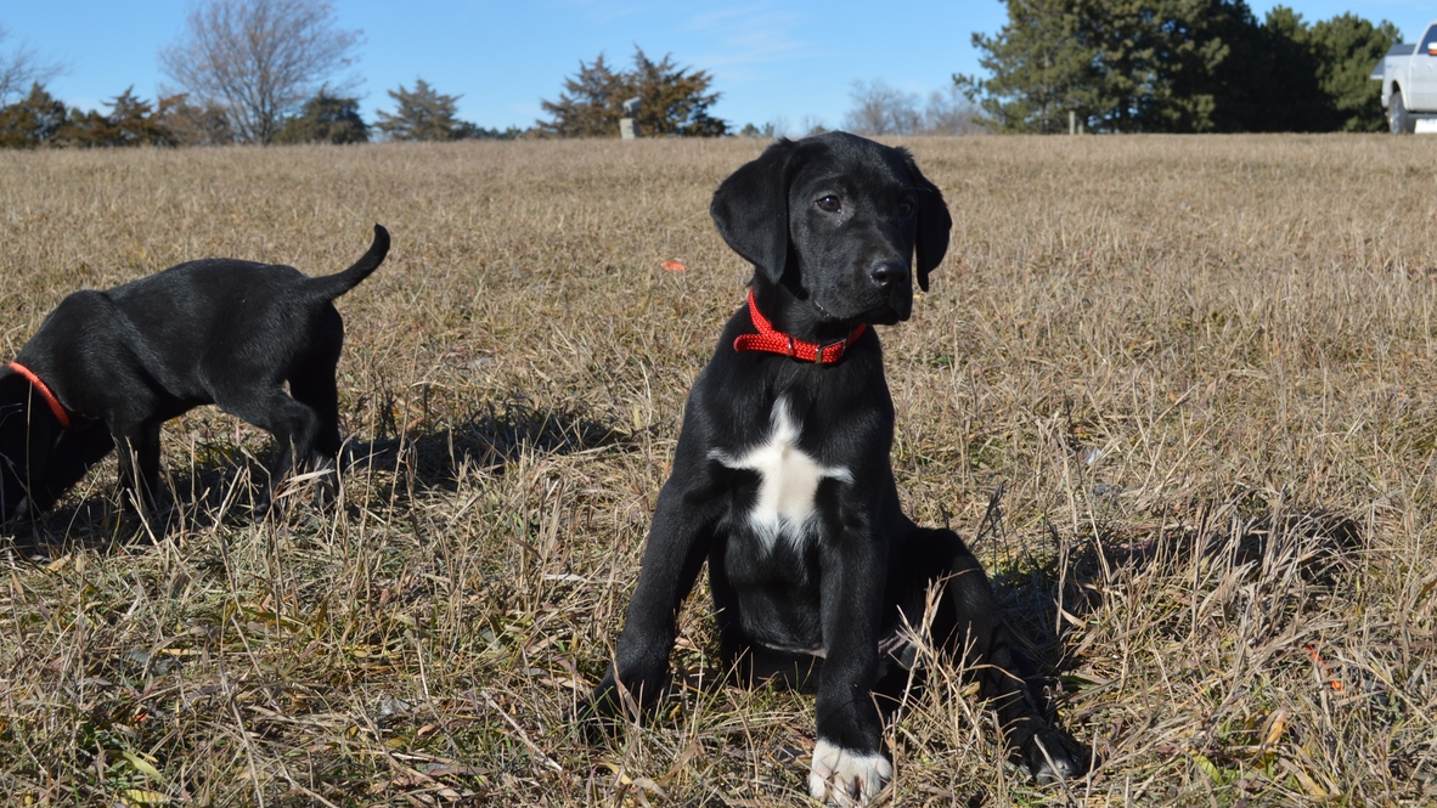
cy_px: 396
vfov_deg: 23.5
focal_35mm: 51
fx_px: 1943
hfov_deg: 40.6
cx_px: 723
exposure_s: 1/250
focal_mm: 32
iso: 100
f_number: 8
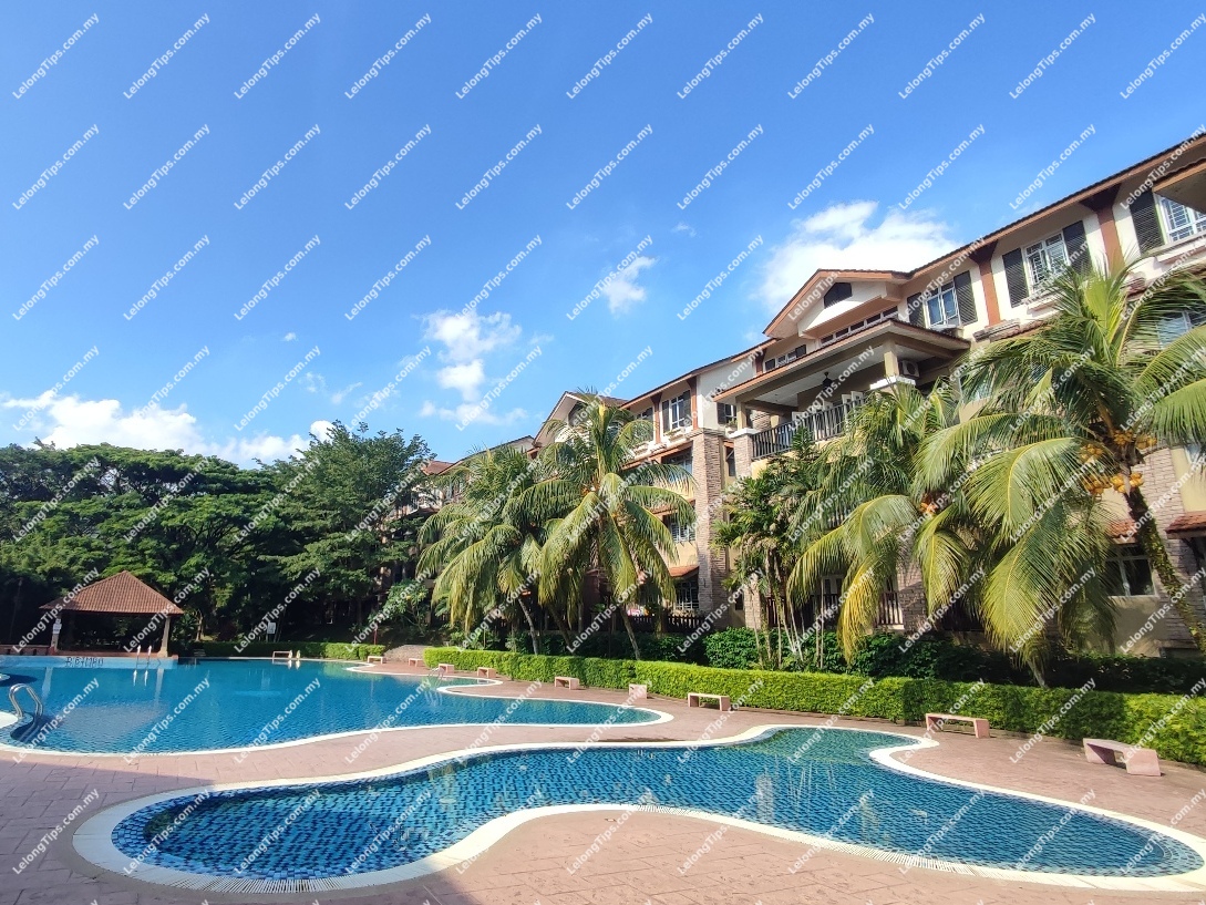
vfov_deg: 78.1
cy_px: 452
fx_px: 557
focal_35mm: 16
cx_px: 603
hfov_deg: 94.5
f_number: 2.2
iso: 50
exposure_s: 1/640
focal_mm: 1.65
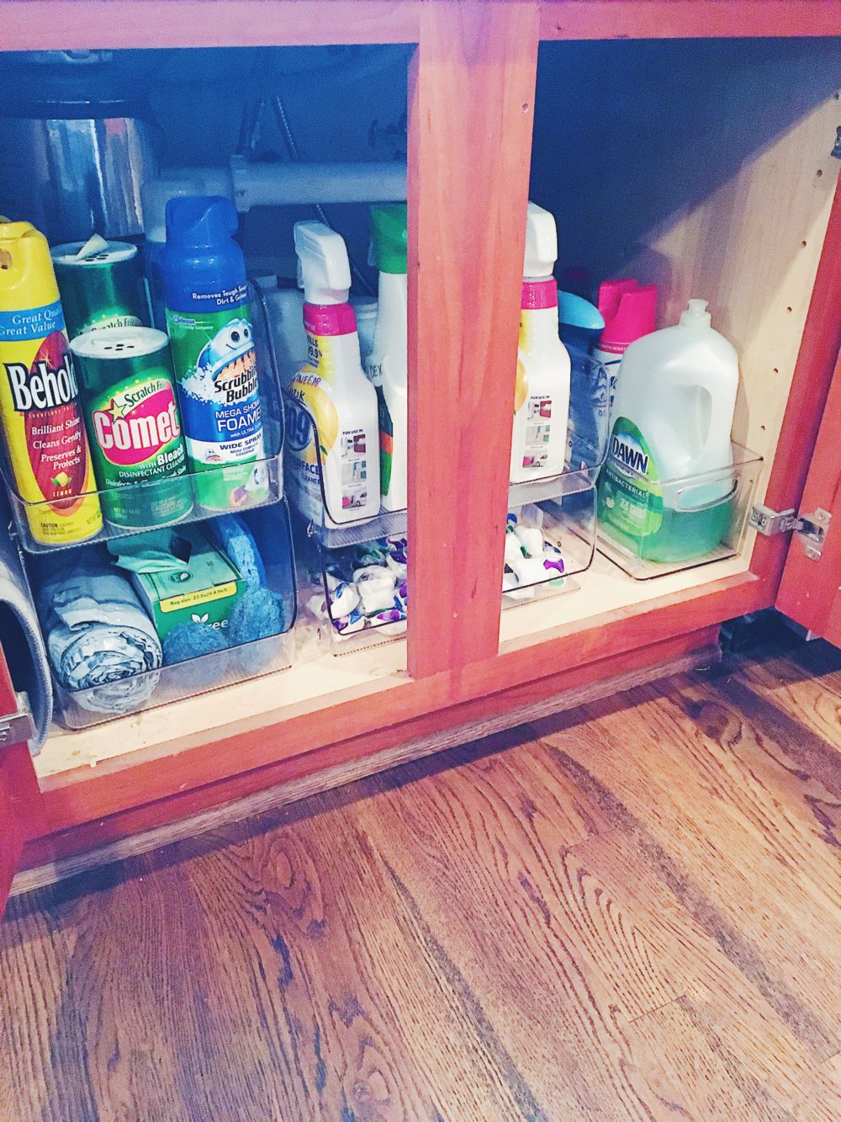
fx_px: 939
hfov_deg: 48.2
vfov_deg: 61.7
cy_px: 561
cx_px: 420
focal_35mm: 29
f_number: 2.2
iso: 320
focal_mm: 4.15
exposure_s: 1/15
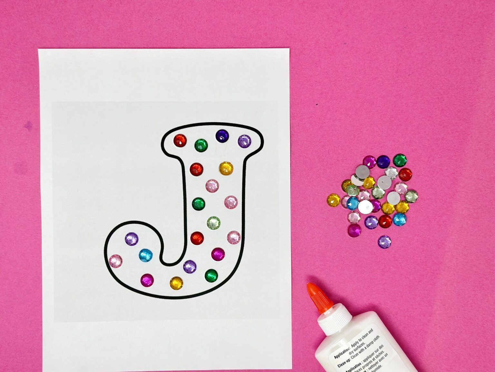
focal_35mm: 48
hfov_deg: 39.7
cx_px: 248
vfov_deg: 30.3
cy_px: 186
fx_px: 686
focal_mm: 6.86
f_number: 1.78
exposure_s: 1/503
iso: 80
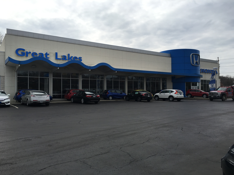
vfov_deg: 48.2
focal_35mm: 29
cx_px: 117
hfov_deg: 61.7
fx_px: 196
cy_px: 88
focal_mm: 4.15
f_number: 2.2
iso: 25
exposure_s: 1/1672
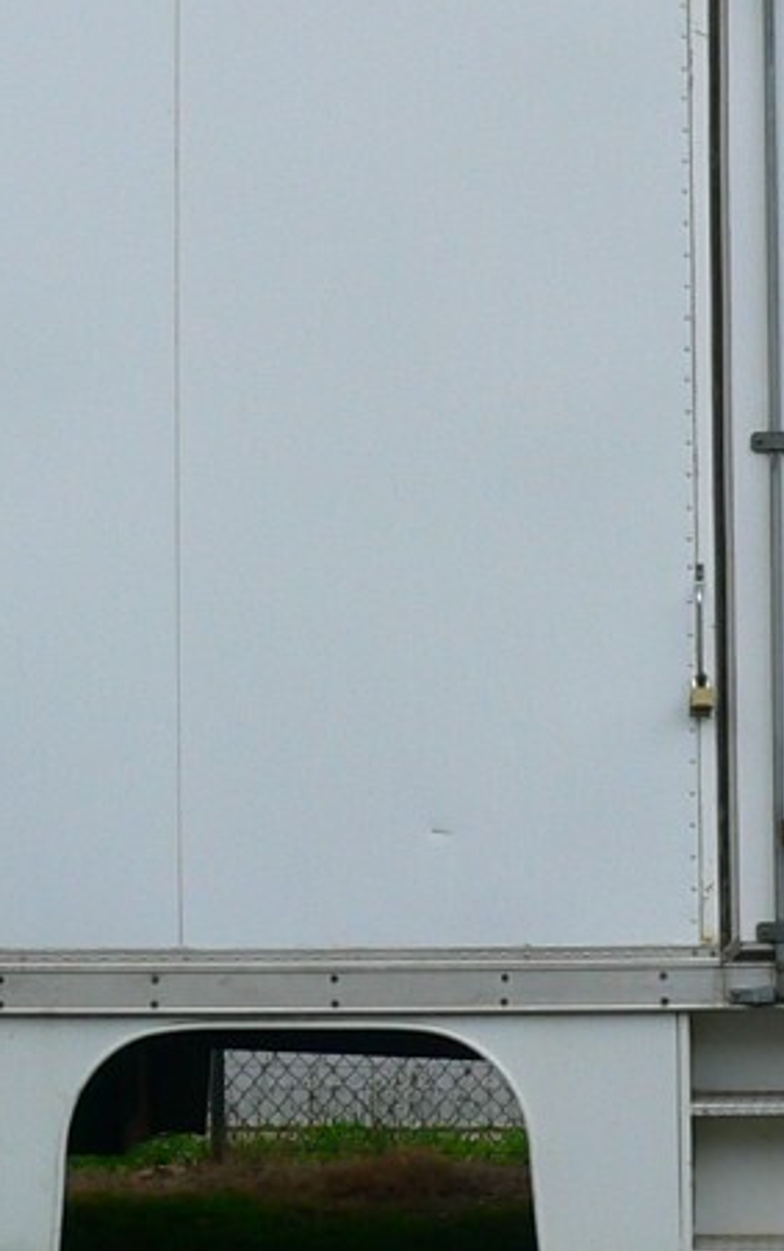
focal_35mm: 108
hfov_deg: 12.1
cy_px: 368
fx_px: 3687
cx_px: 657
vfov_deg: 19.2
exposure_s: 1/500
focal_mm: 6
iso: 80
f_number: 4.6
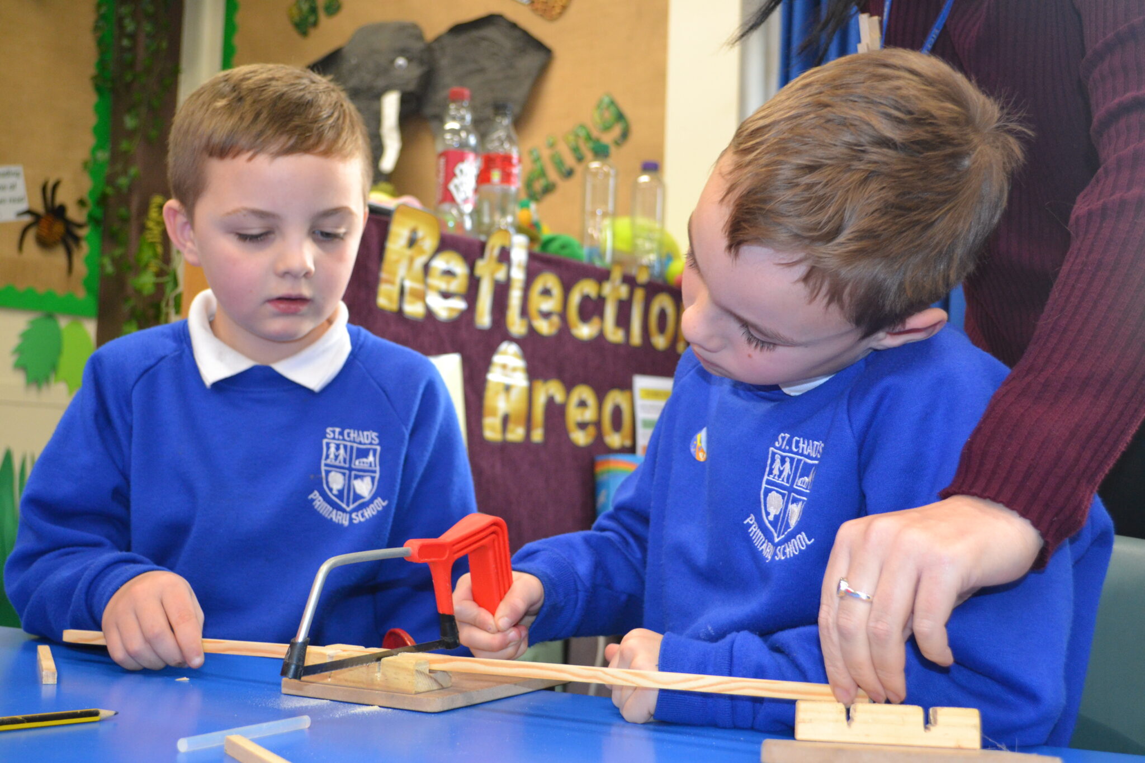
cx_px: 572
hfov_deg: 43.6
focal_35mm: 45
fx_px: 1431
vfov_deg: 29.9
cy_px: 382
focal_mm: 30
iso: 1100
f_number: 4.5
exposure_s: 1/60
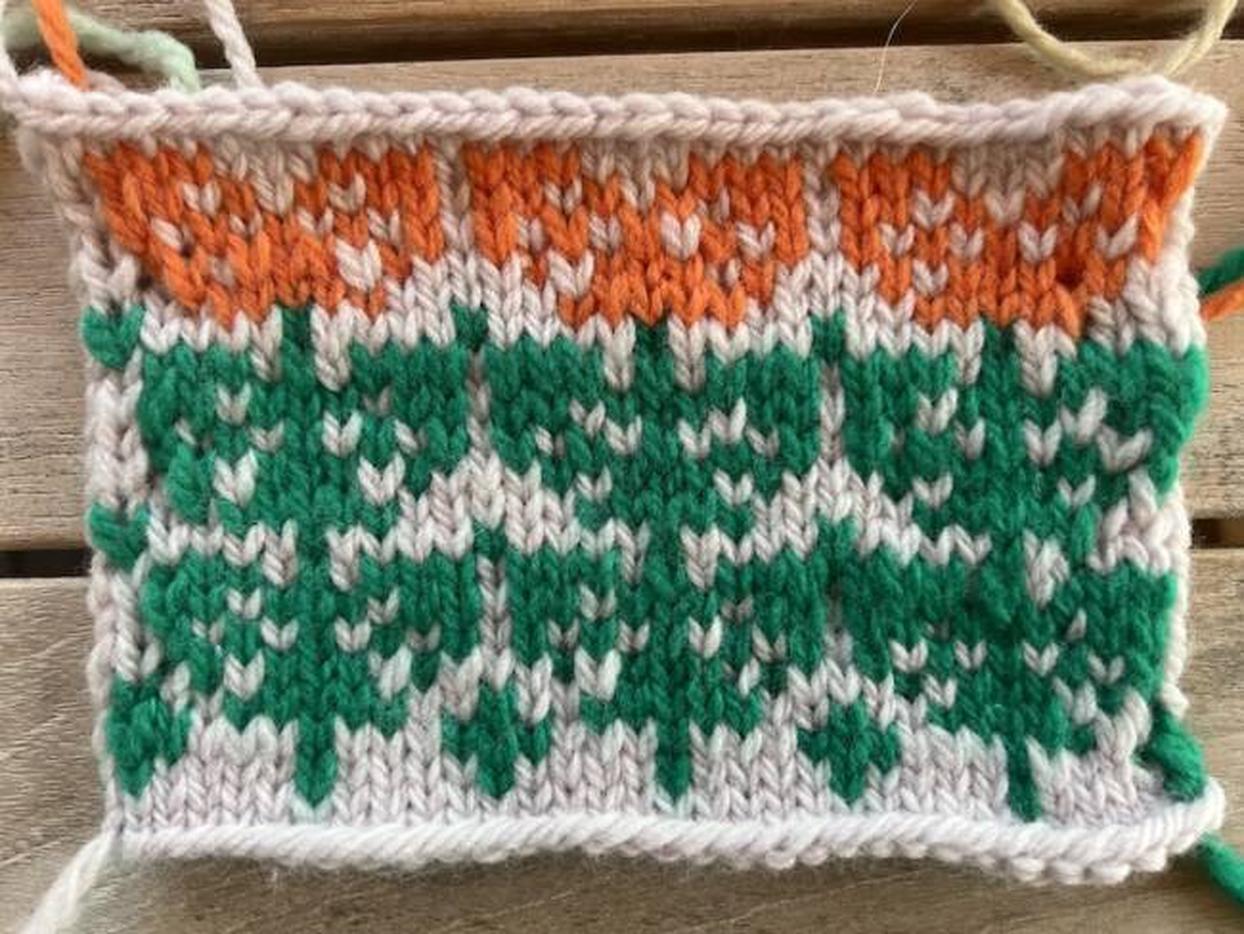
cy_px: 467
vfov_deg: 53.1
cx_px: 622
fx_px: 935
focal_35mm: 26
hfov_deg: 67.3
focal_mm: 5.7
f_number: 1.5
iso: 125
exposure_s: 1/109
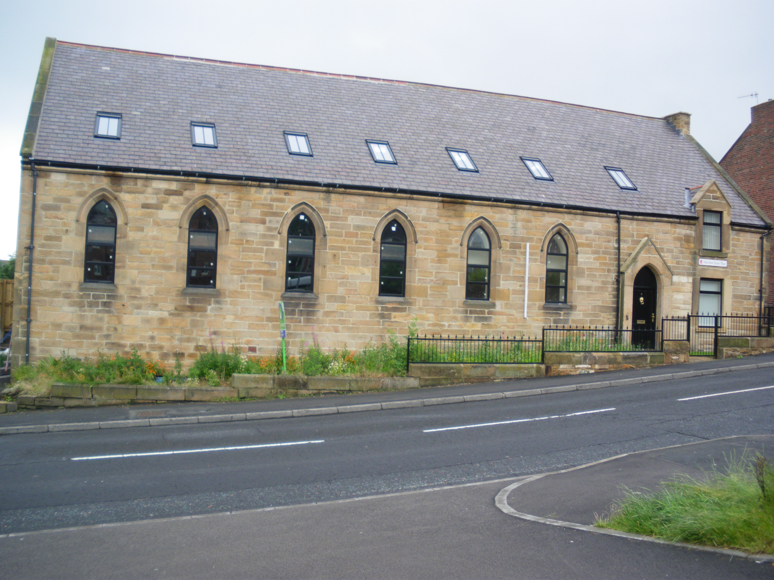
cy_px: 290
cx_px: 387
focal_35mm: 36
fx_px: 805
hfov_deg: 51.4
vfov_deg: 39.7
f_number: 3.5
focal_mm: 6.3
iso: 100
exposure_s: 1/200
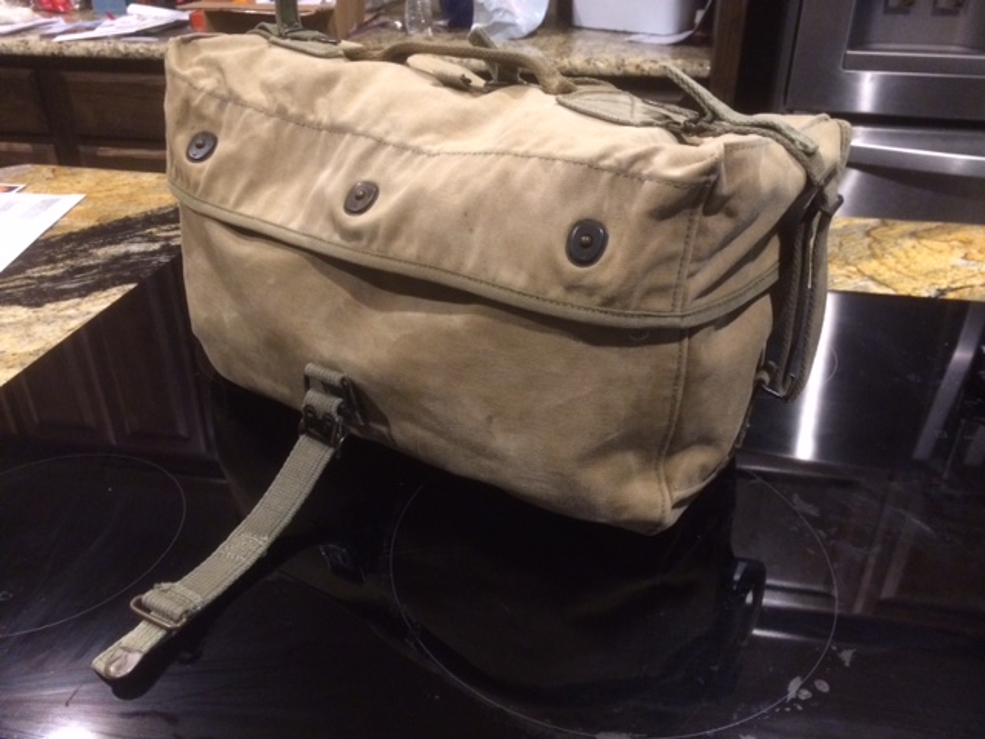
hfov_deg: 61.7
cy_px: 370
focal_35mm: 29
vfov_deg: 48.2
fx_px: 825
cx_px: 492
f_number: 2.2
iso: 250
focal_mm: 4.15
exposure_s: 1/17
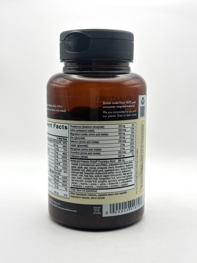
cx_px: 98
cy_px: 132
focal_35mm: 48
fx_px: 364
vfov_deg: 39.7
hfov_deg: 30.3
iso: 64
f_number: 1.78
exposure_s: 1/260
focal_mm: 6.86
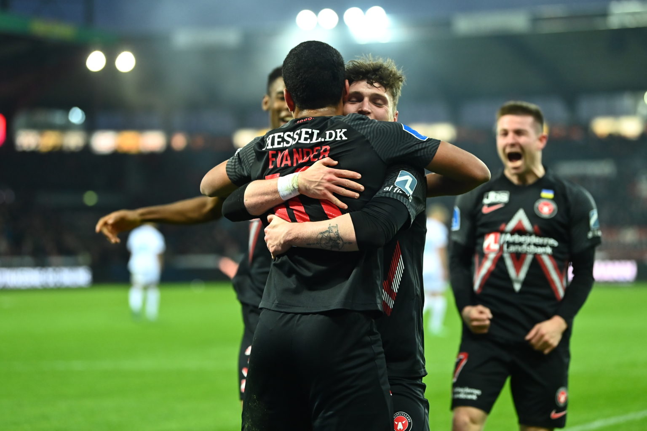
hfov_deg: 15.8
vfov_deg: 10.5
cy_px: 216
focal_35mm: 130
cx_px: 324
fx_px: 2336
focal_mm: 130
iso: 7200
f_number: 2.8
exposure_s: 1/2000
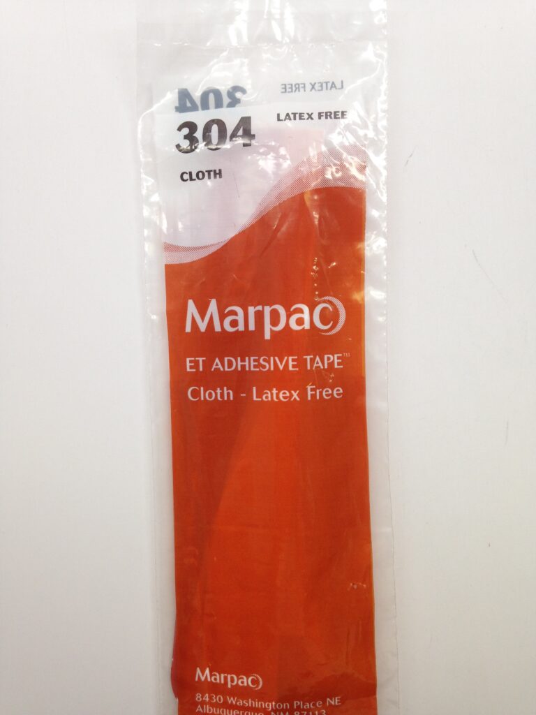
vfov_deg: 55.4
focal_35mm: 33
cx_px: 268
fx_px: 681
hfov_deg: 42.9
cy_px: 358
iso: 50
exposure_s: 1/40
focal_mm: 4.12
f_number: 2.4
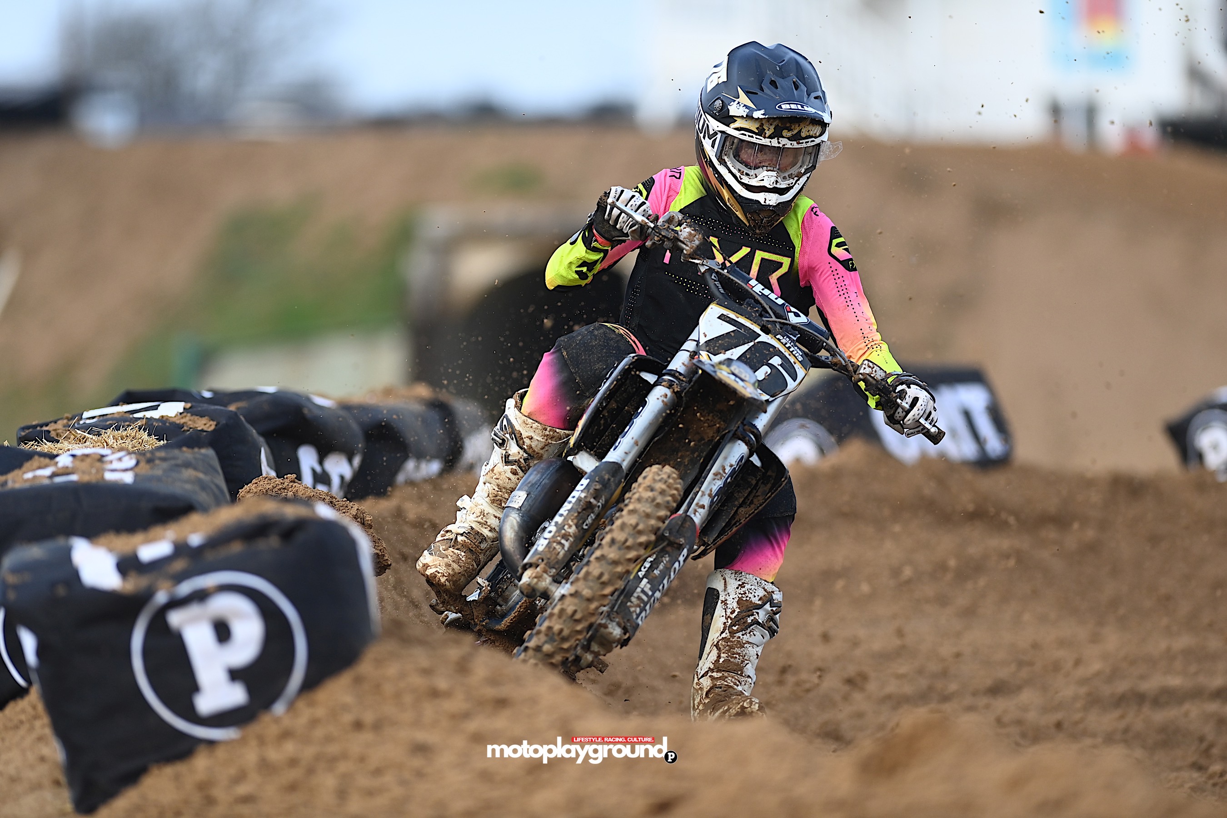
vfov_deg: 4.6
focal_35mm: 300
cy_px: 409
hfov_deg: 6.9
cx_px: 614
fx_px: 10224
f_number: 2.8
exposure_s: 1/2500
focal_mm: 300
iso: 640
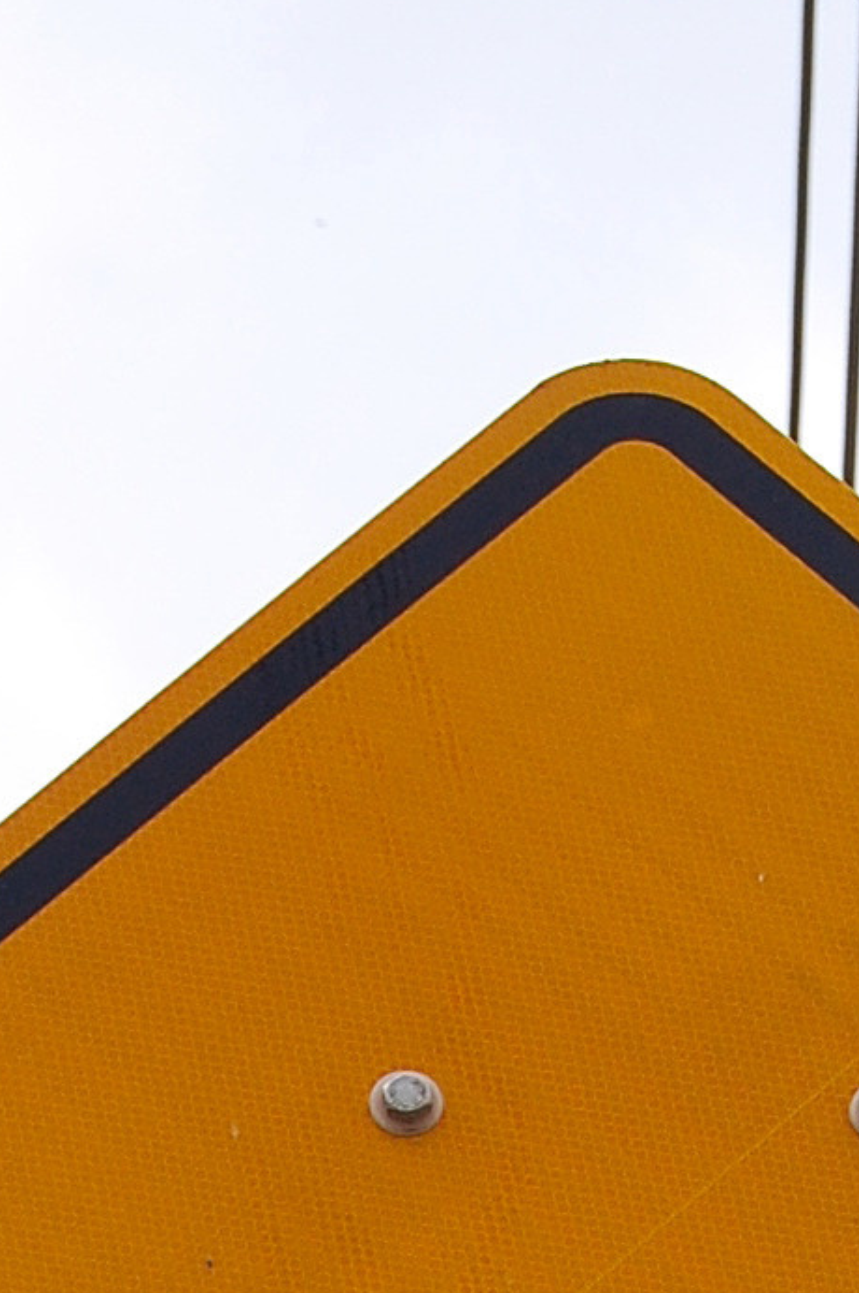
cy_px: 2425
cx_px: 570
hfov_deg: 5.0
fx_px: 9826
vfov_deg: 7.3
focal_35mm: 274
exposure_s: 1/250
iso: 220
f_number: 10
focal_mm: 42
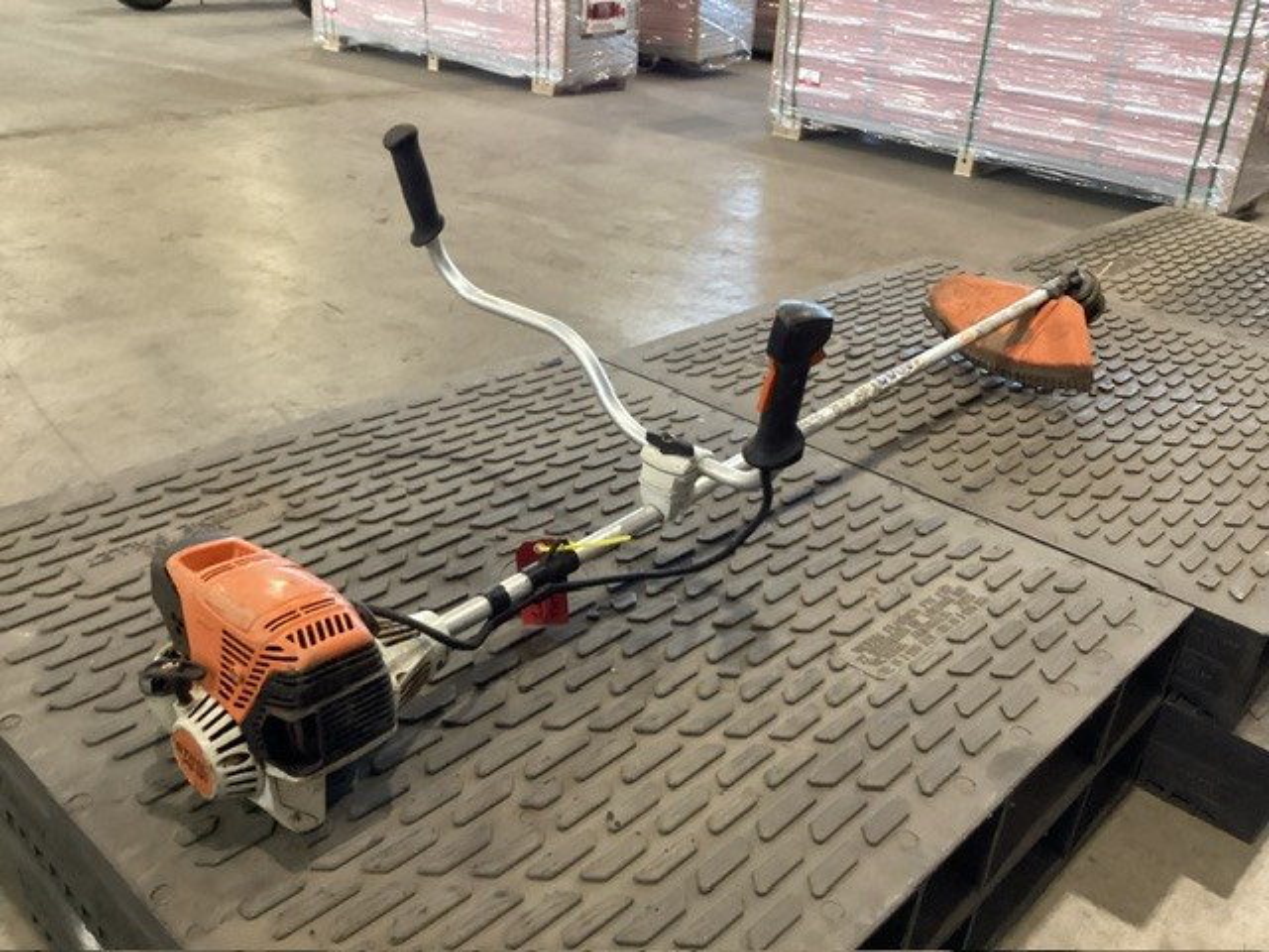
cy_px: 476
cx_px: 634
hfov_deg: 58.4
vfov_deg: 45.4
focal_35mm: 31
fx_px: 1136
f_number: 2.4
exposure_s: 1/50
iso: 320
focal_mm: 3.3
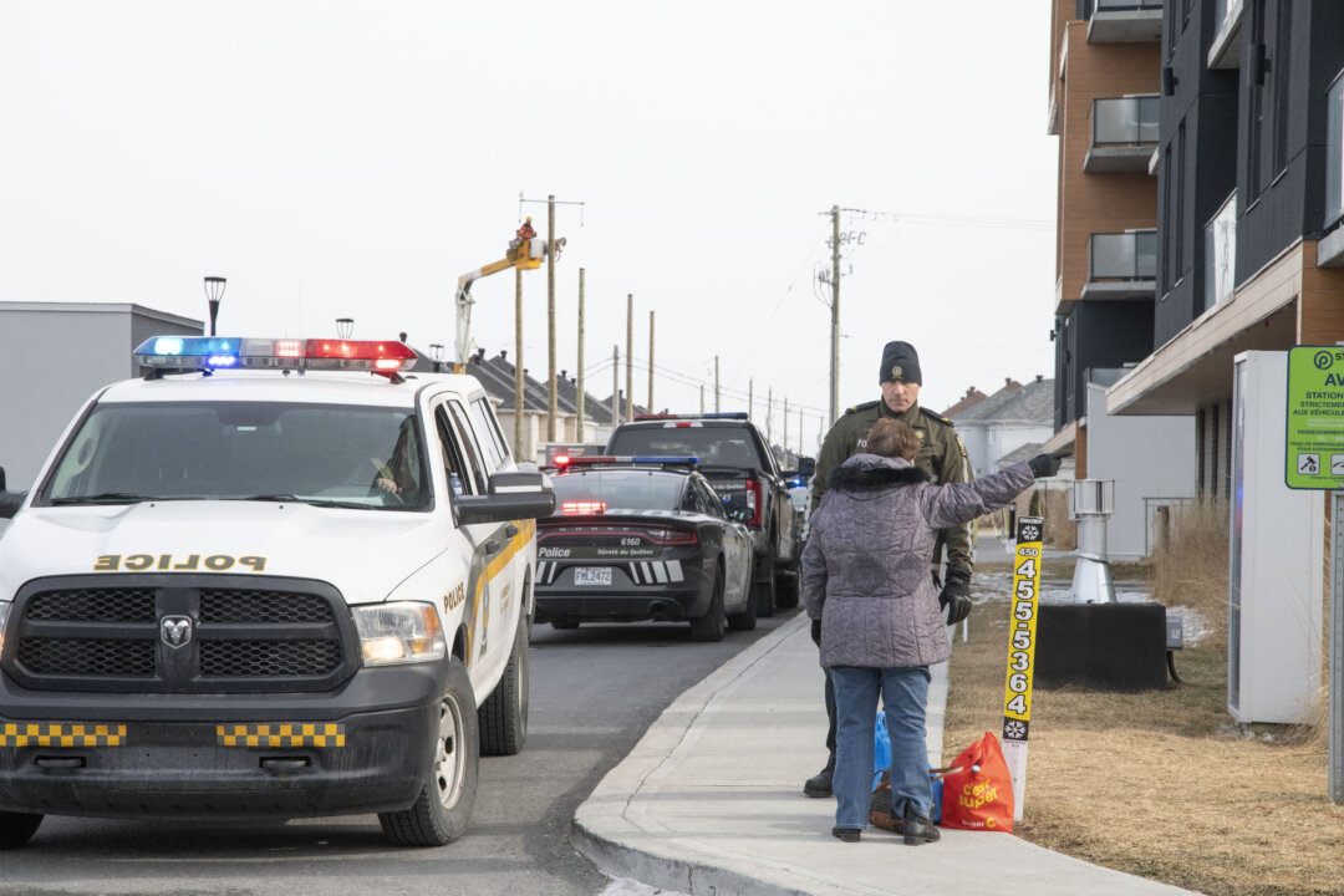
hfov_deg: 19.5
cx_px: 672
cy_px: 448
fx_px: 3920
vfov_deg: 13.0
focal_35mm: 105
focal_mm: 105
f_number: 11
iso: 800
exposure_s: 1/1250
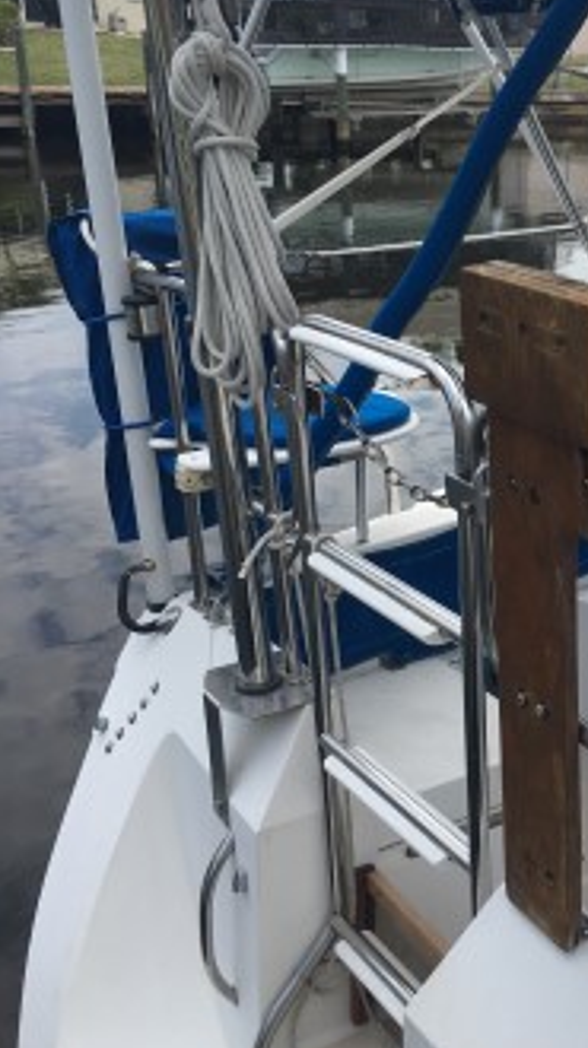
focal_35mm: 46
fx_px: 1278
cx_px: 566
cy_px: 530
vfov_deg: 44.6
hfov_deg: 24.9
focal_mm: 4.15
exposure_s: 1/1241
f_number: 2.2
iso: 25
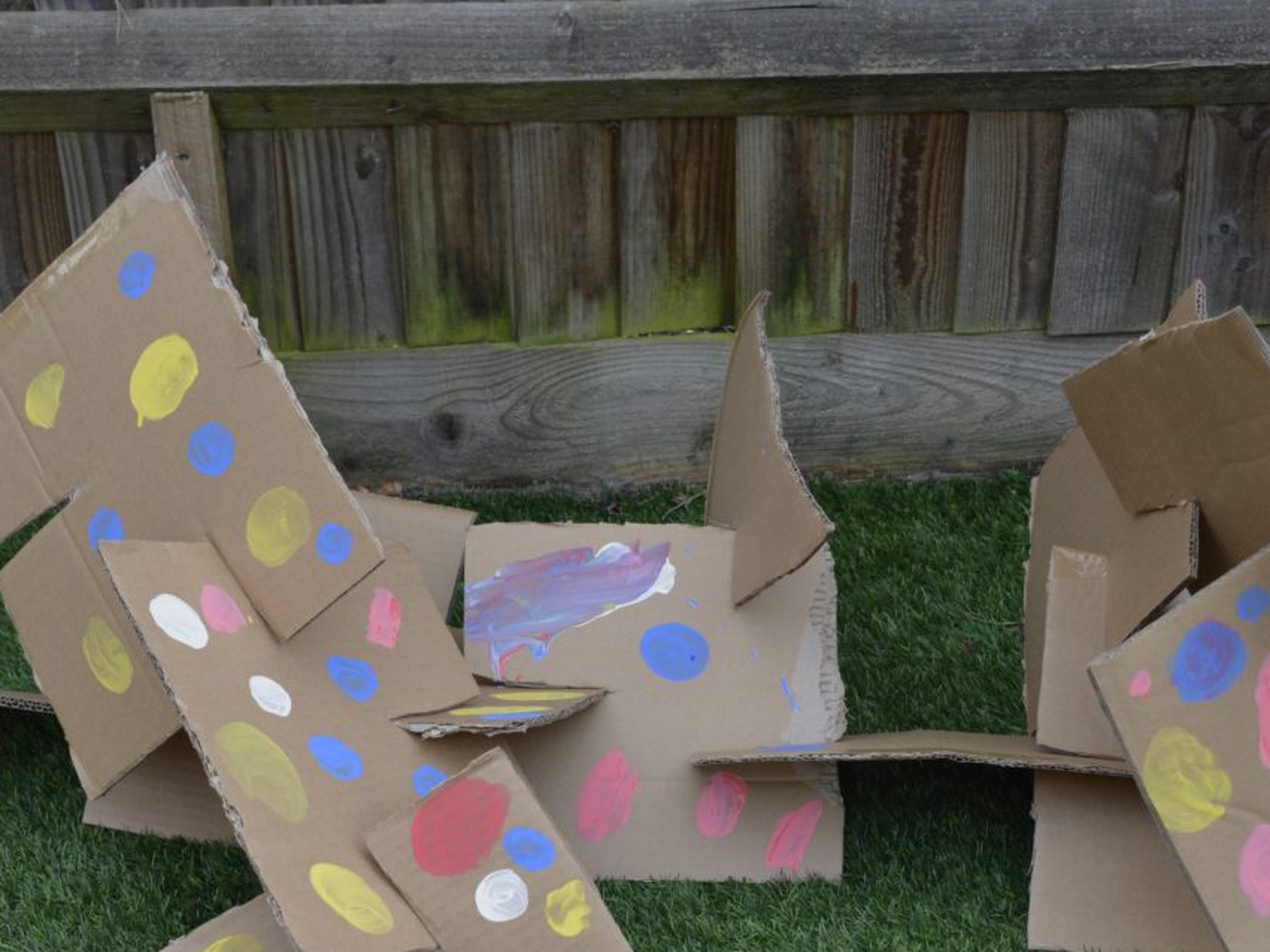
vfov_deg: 22.0
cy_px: 718
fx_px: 2421
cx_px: 685
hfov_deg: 29.4
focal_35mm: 66
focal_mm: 38
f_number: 6.3
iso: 1000
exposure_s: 1/160
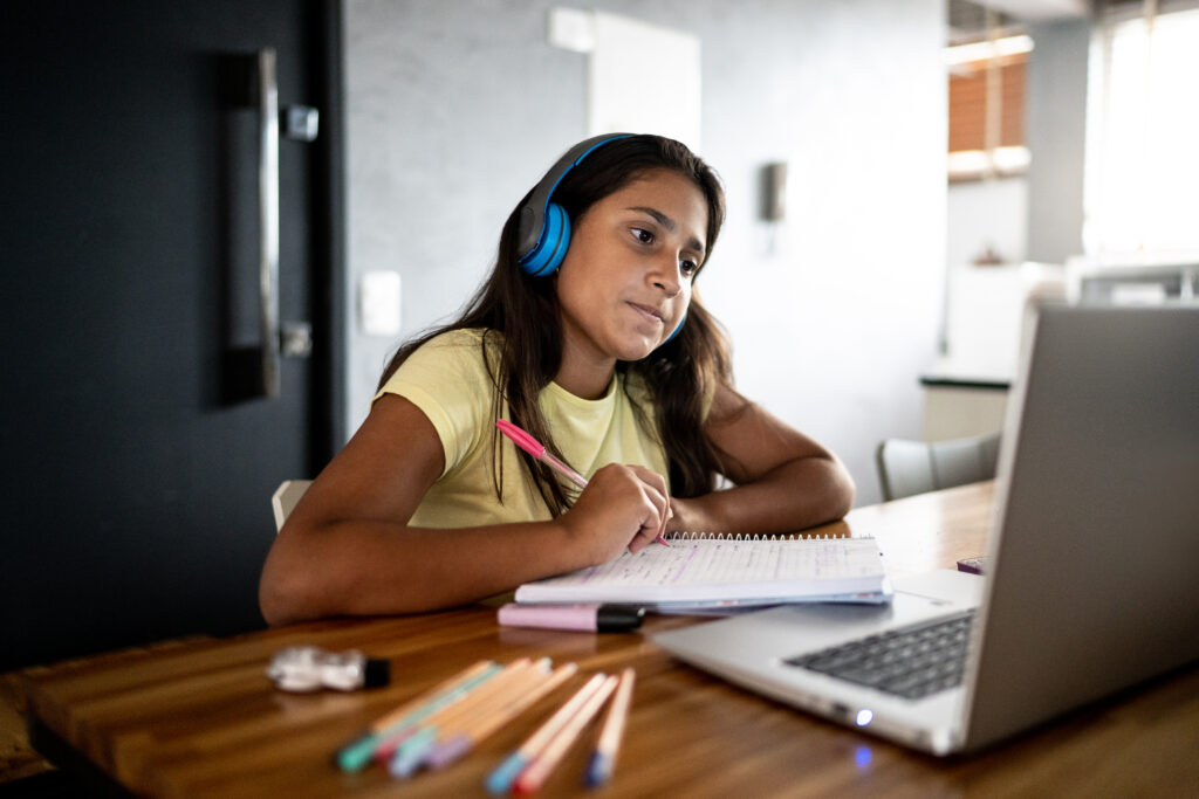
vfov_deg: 37.9
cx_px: 600
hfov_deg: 54.4
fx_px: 1166
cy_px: 400
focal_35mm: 35
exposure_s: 1/160
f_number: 1.4
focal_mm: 35
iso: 1600
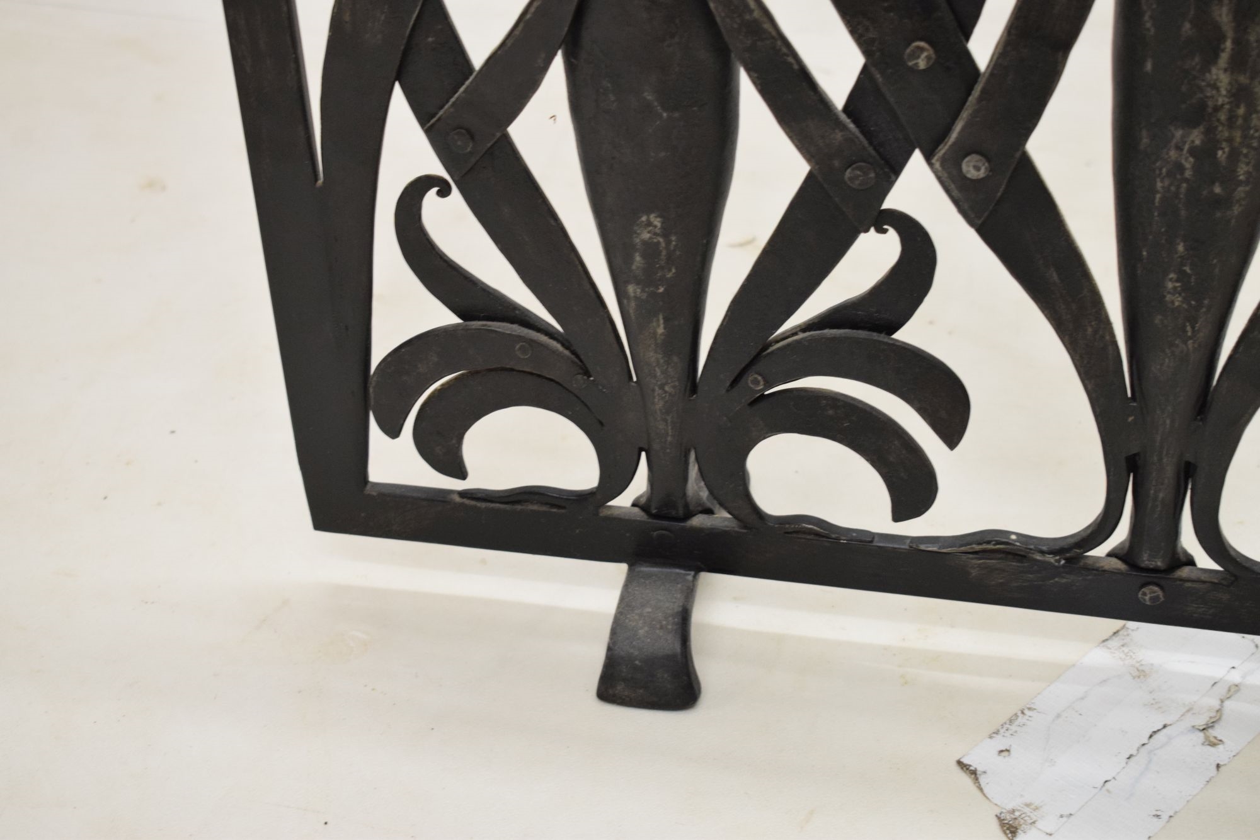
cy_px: 420
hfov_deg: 29.2
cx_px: 630
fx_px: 2415
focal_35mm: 69
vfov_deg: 19.7
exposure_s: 1/125
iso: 1600
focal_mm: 46
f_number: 5.6
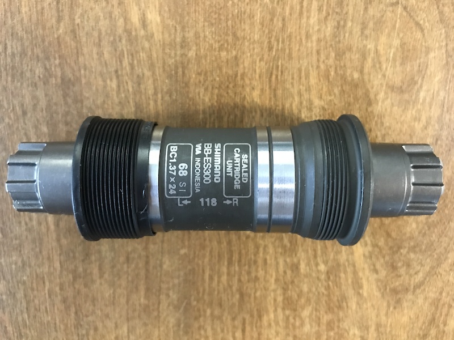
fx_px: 367
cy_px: 170
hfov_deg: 63.4
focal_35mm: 28
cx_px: 227
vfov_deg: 49.7
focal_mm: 3.99
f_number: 1.8
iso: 80
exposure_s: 1/6
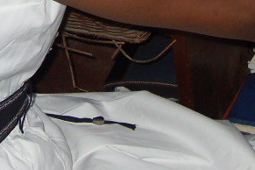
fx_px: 907
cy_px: -110
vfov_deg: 10.2
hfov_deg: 15.6
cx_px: 271
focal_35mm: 128
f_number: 2.8
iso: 100
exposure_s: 1/45
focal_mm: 6.3
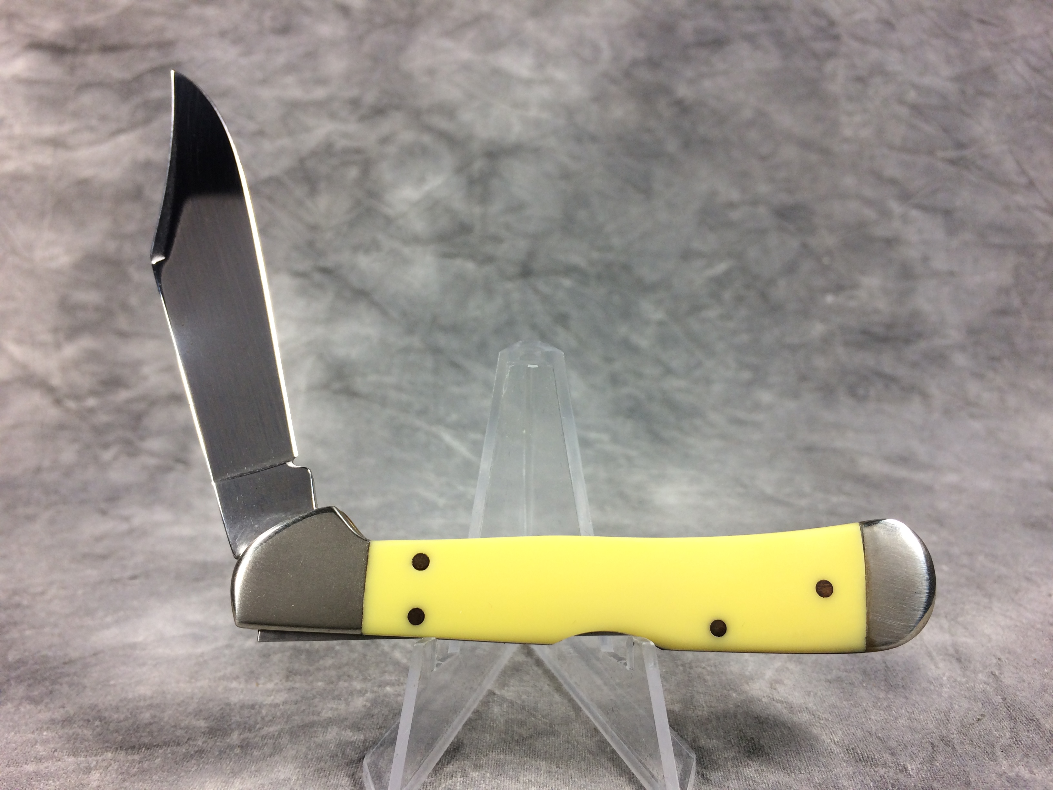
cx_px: 526
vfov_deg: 48.2
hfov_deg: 61.7
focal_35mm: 29
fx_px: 882
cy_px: 395
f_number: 2.2
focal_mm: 4.15
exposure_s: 1/120
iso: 50
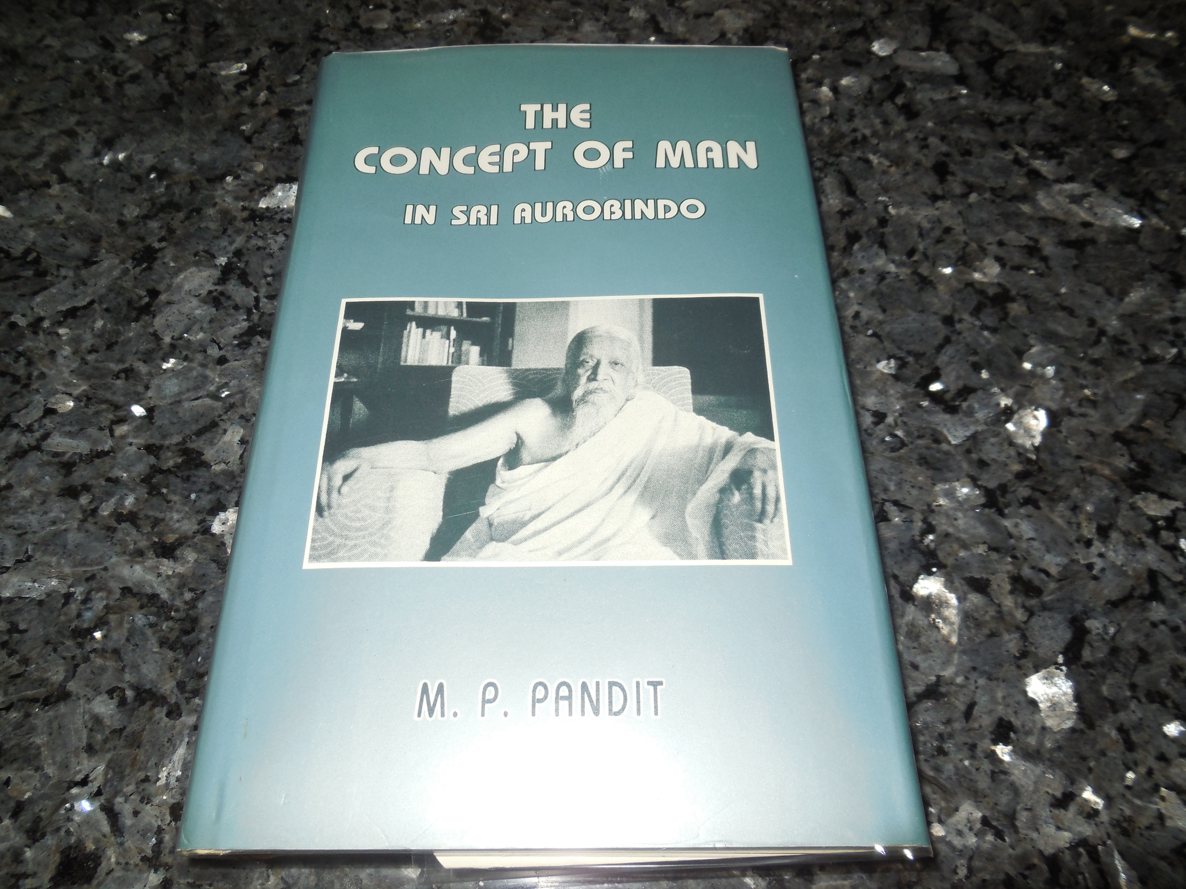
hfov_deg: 69.4
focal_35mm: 25
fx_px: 857
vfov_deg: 54.9
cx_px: 593
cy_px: 444
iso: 125
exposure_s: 1/25
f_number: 3.1
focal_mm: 4.5
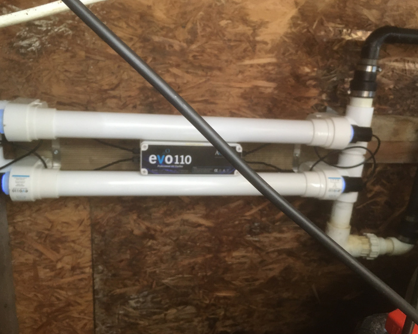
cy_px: 167
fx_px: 383
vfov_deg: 47.1
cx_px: 219
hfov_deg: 57.2
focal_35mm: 31
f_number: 2.2
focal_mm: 4.15
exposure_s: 1/17
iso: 200
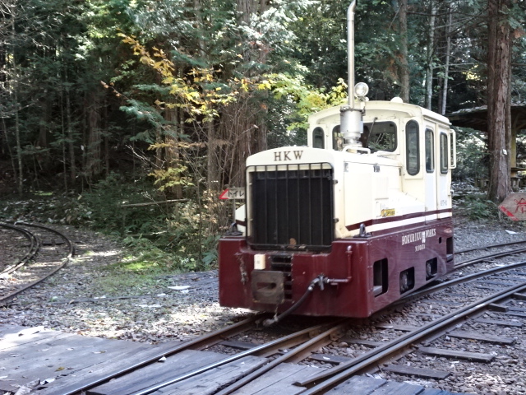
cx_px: 263
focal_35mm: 40
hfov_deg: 46.8
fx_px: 608
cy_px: 198
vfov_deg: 36.0
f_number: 4
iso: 640
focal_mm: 6.8
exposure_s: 1/40
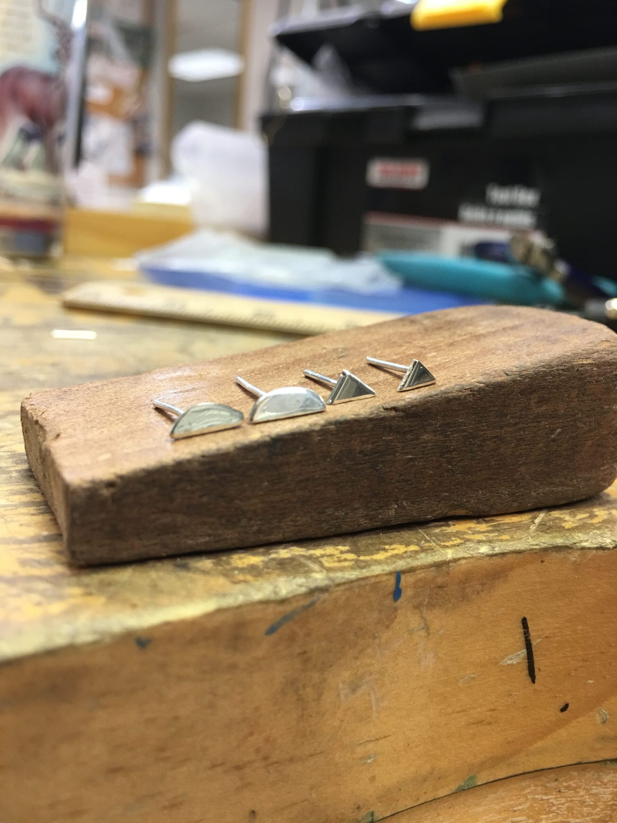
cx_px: 308
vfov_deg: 61.7
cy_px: 412
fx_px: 689
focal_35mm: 29
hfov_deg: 48.2
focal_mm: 4.15
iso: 40
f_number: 2.2
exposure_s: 1/30
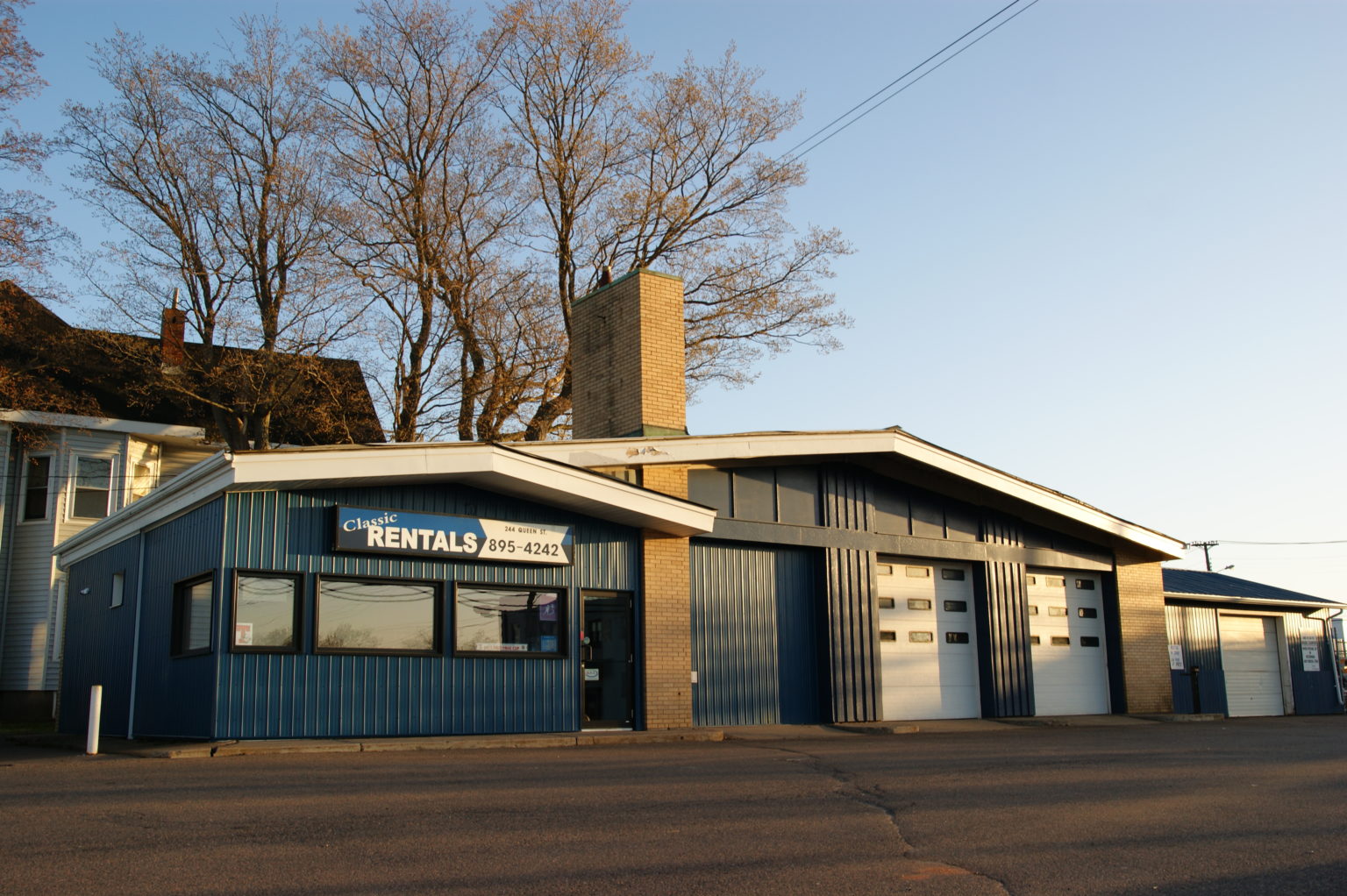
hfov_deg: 53.2
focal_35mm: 36
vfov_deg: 36.8
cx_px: 674
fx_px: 1346
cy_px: 448
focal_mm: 24
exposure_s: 1/80
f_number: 8
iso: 100
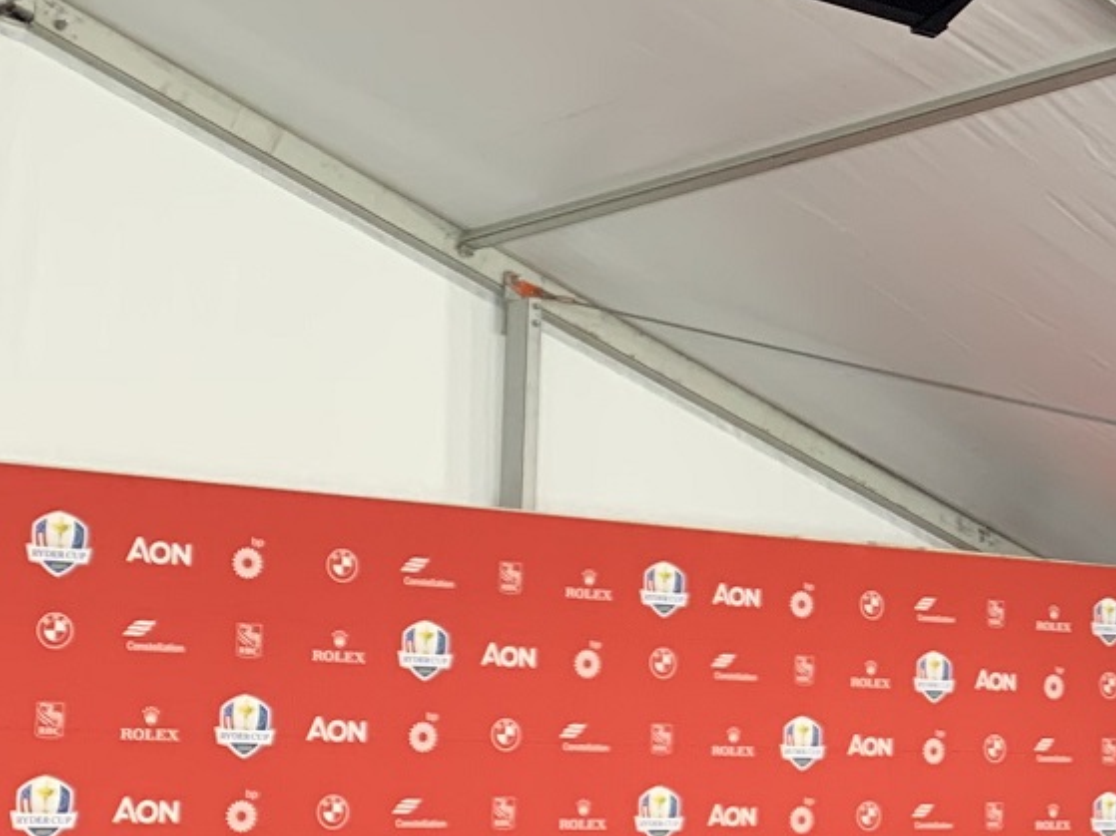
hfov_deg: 19.2
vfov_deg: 15.9
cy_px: 357
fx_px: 2998
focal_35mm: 93
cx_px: 1517
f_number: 1.8
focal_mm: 4.25
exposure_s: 1/100
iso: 80
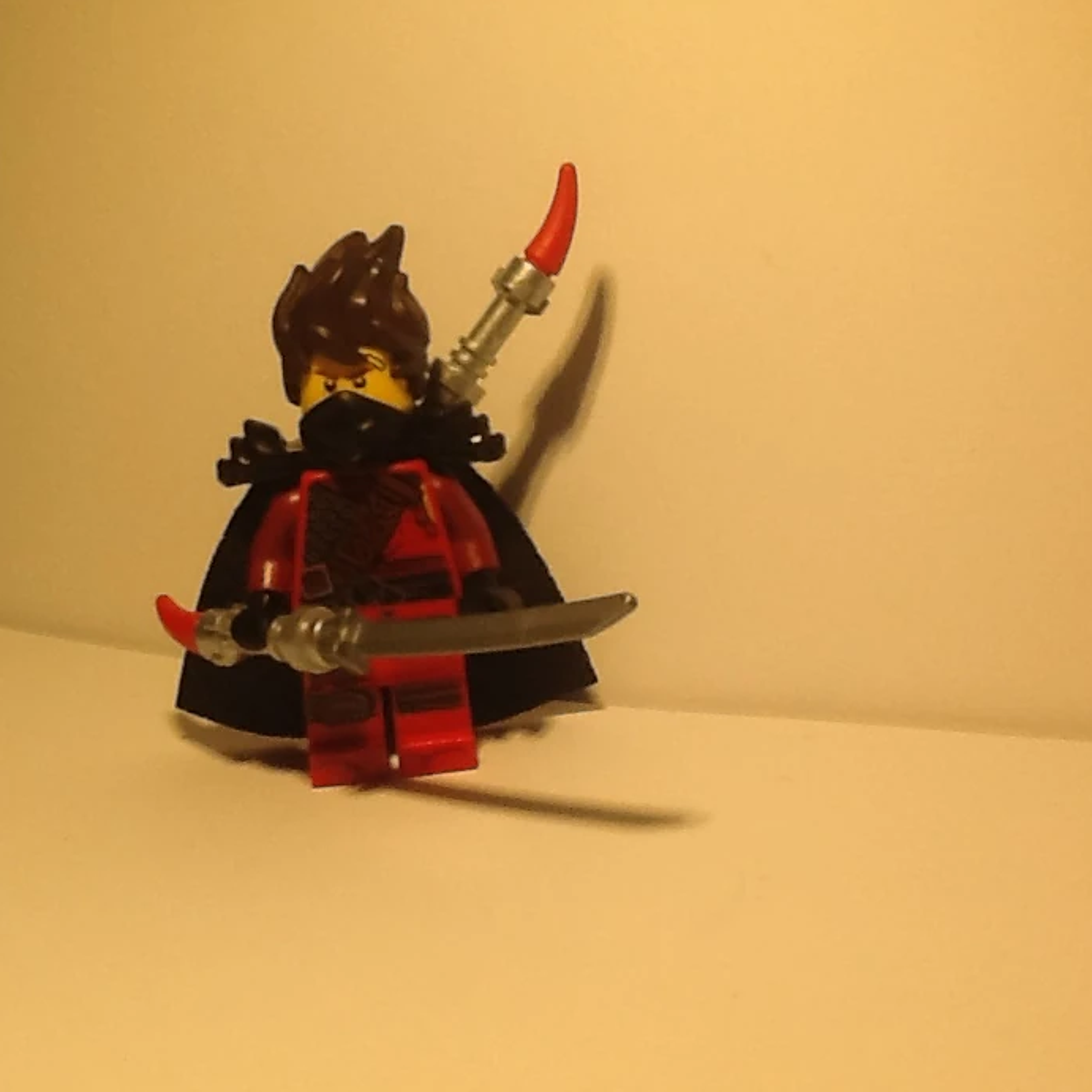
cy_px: 504
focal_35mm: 54
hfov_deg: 31.6
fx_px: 1927
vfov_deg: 31.6
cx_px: 528
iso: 40
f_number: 2.4
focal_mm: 2.03
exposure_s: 1/557
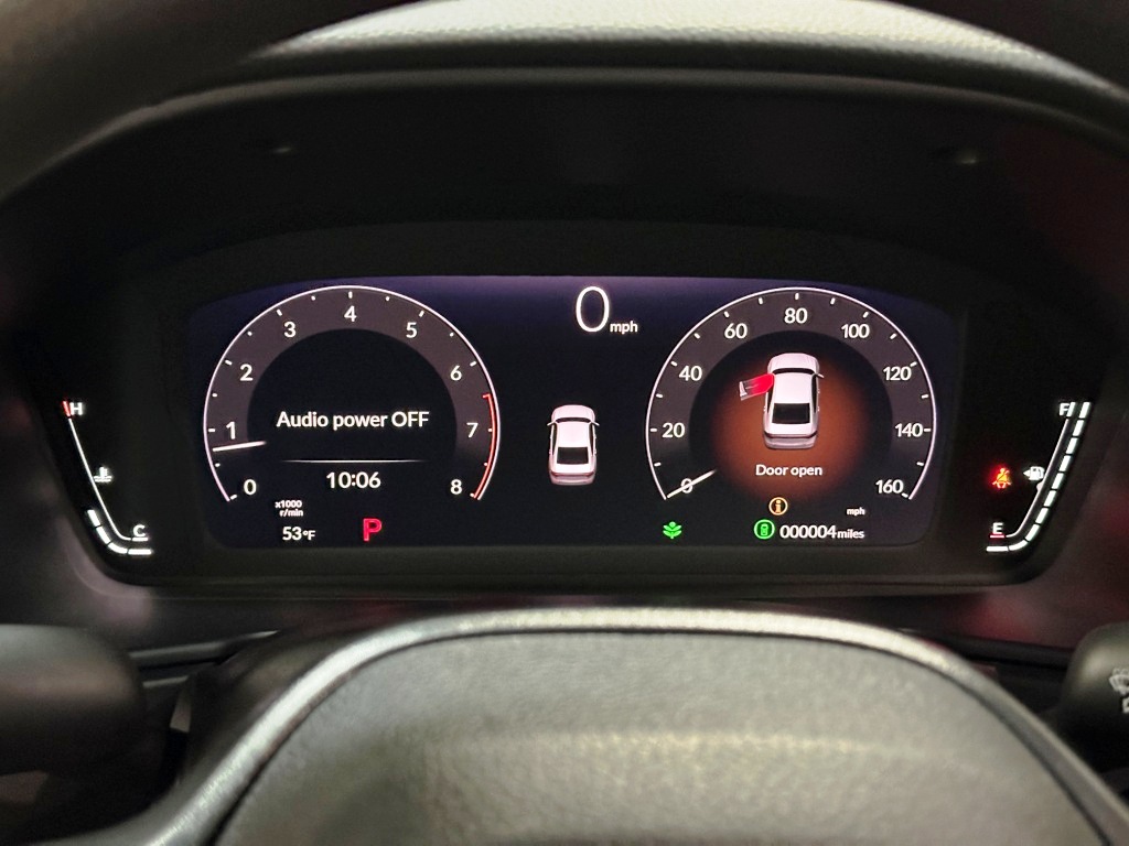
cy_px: 423
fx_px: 1566
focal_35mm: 48
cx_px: 564
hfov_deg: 39.7
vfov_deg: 30.3
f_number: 1.78
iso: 640
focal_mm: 6.86
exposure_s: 1/24
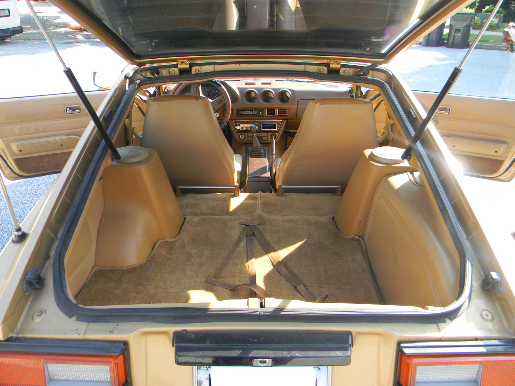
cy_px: 193
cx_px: 258
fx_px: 417
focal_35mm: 28
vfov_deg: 49.7
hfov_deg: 63.4
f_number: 3.5
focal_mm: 5
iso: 80
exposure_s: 1/81.8
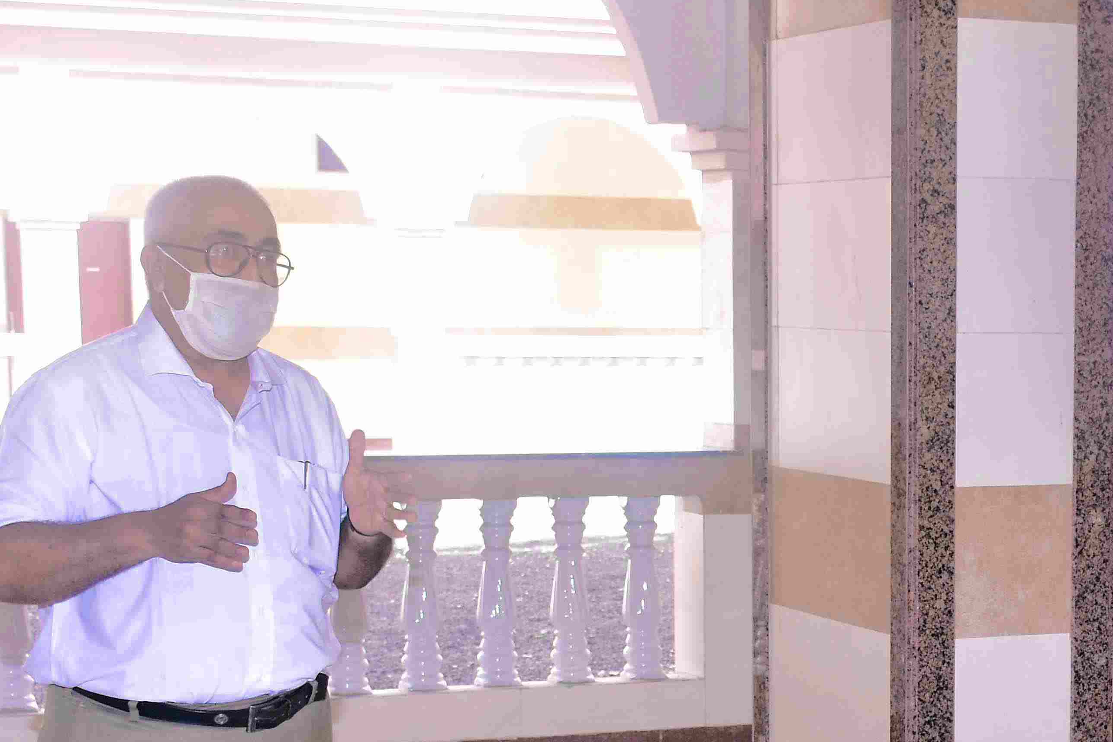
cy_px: 702
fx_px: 2813
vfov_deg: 14.8
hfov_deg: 21.6
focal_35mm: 91
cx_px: 1111
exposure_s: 1/160
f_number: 6.3
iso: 400
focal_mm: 26
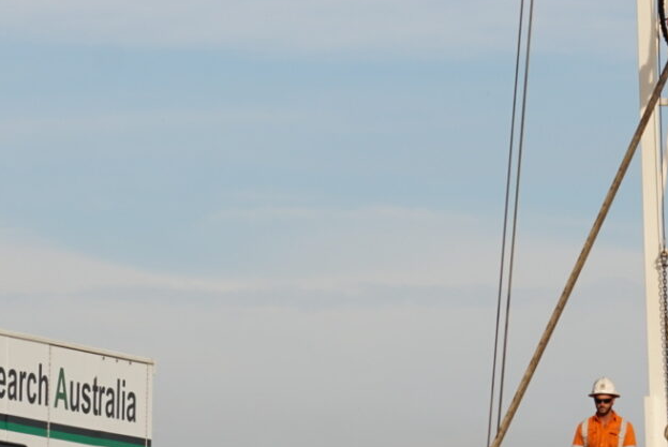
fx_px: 9474
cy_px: 340
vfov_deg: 2.7
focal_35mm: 510
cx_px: 392
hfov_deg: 4.0
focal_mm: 138
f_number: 8
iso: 100
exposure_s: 1/250
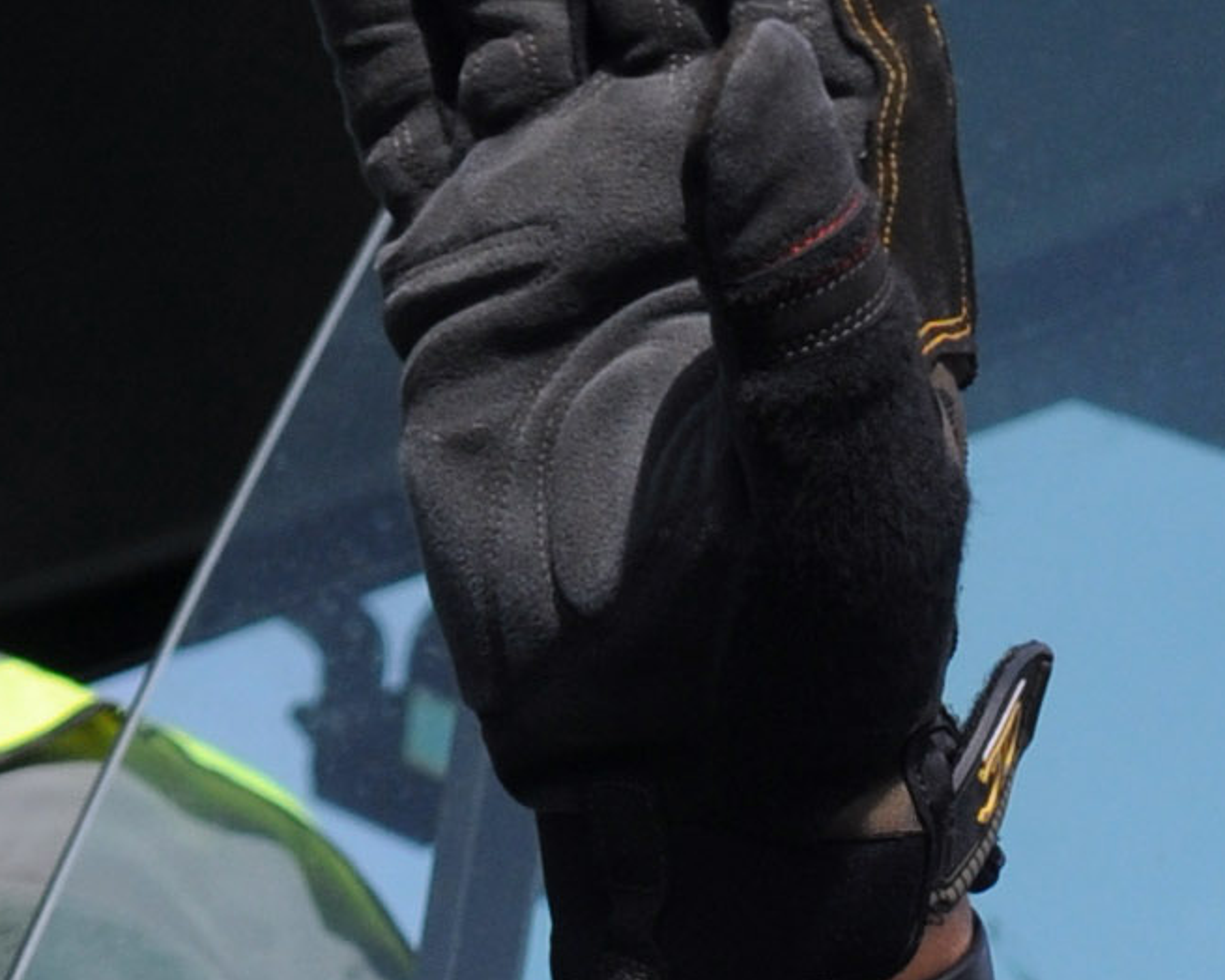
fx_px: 12689
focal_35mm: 350
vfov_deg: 4.3
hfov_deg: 5.5
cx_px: 1206
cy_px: 2811
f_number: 5.6
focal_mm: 38
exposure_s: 1/1000
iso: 200
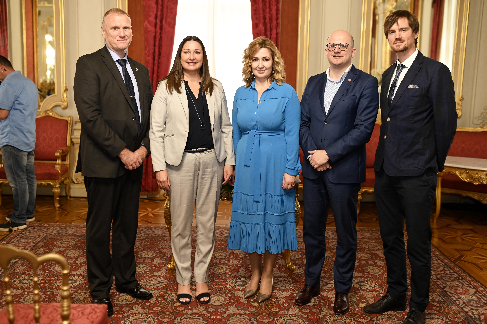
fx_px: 473
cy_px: 162
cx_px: 244
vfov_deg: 37.8
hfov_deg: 54.5
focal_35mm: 35
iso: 640
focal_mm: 35
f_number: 2
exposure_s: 1/125
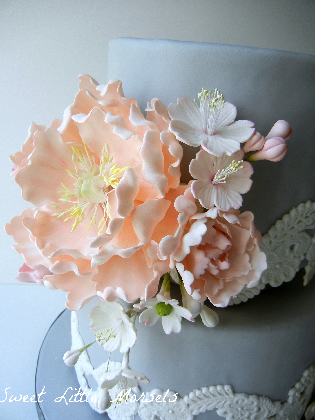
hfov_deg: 46.8
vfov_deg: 60.0
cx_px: 158
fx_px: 364
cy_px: 210
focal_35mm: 30
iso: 160
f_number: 3.5
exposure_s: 1/121
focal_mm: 5.4
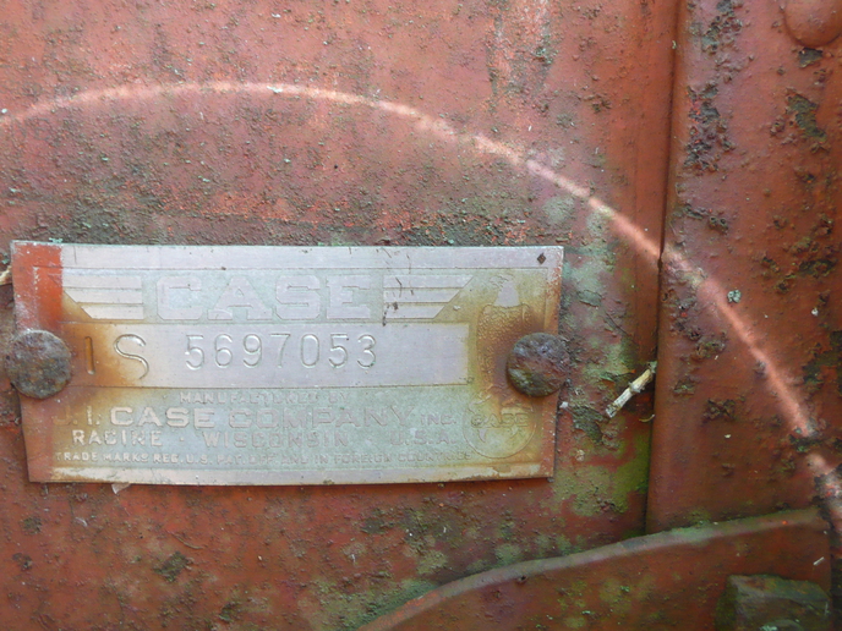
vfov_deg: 36.0
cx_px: 421
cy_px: 316
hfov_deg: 46.8
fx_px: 973
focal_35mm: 40
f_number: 3.9
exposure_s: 1/10
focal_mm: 6.5
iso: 200
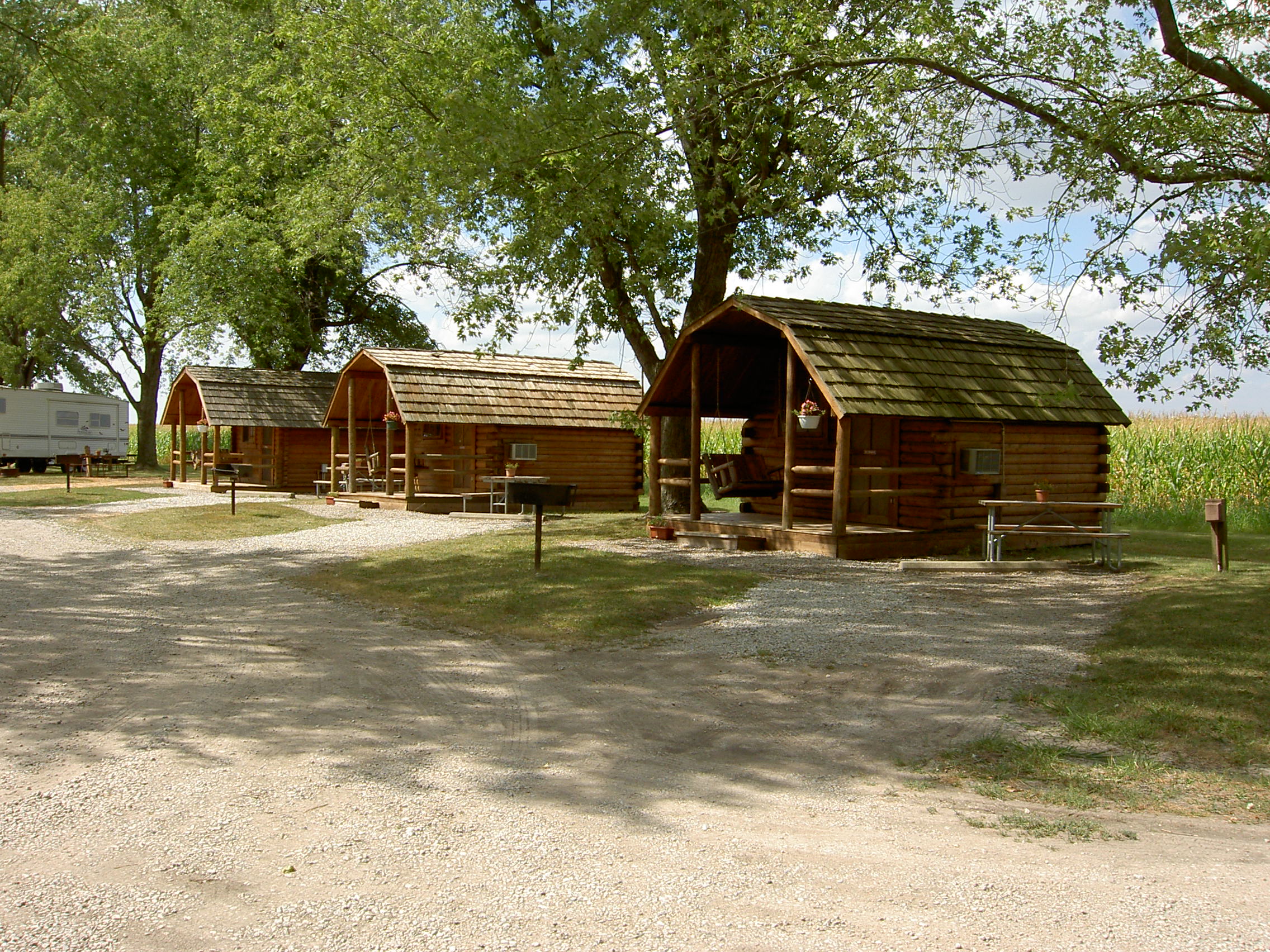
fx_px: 1247
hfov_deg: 54.0
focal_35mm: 34
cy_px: 476
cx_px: 635
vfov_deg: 41.8
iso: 50
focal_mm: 5.6
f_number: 4.7
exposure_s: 1/250
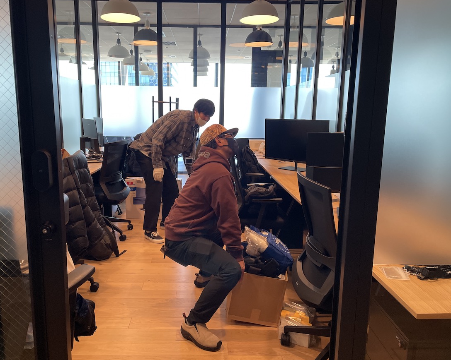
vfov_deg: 51.5
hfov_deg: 62.1
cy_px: 181
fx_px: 374
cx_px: 209
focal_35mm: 28
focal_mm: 4.2
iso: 125
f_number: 1.6
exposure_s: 1/100
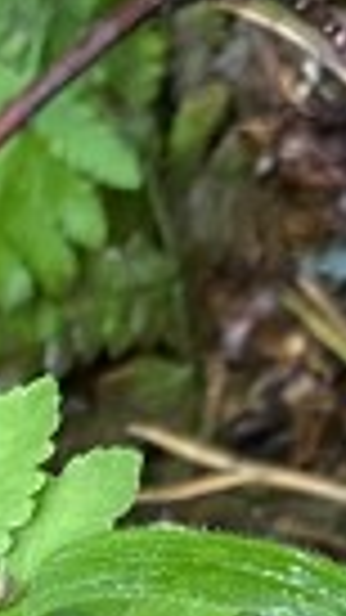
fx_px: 3460
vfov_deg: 9.3
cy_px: 1340
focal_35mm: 212
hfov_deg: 5.6
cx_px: -440
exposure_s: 1/60
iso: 160
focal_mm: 4.25
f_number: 1.8
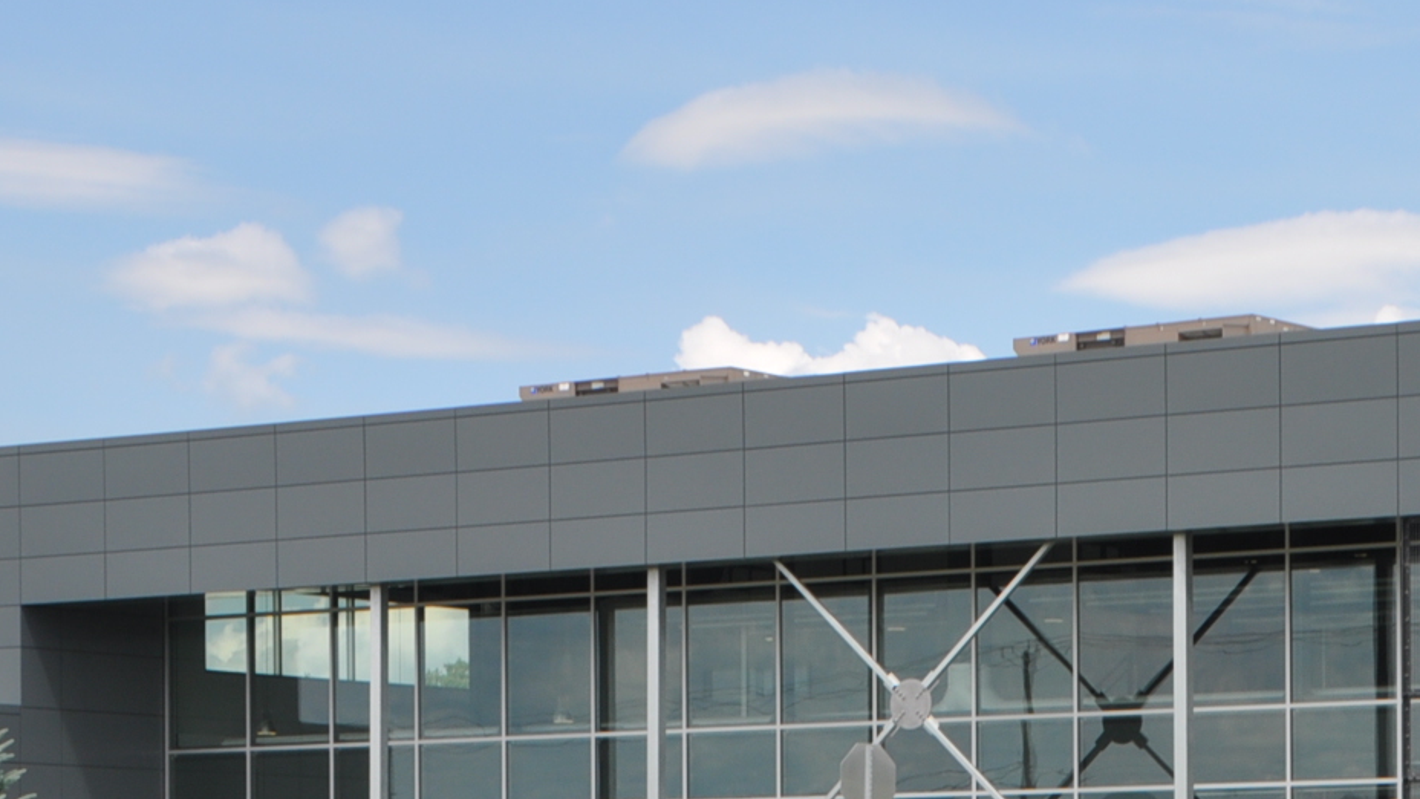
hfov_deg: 18.3
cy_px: 776
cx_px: 1135
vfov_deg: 10.4
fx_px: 4368
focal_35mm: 116
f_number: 13
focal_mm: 32
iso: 200
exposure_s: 1/160
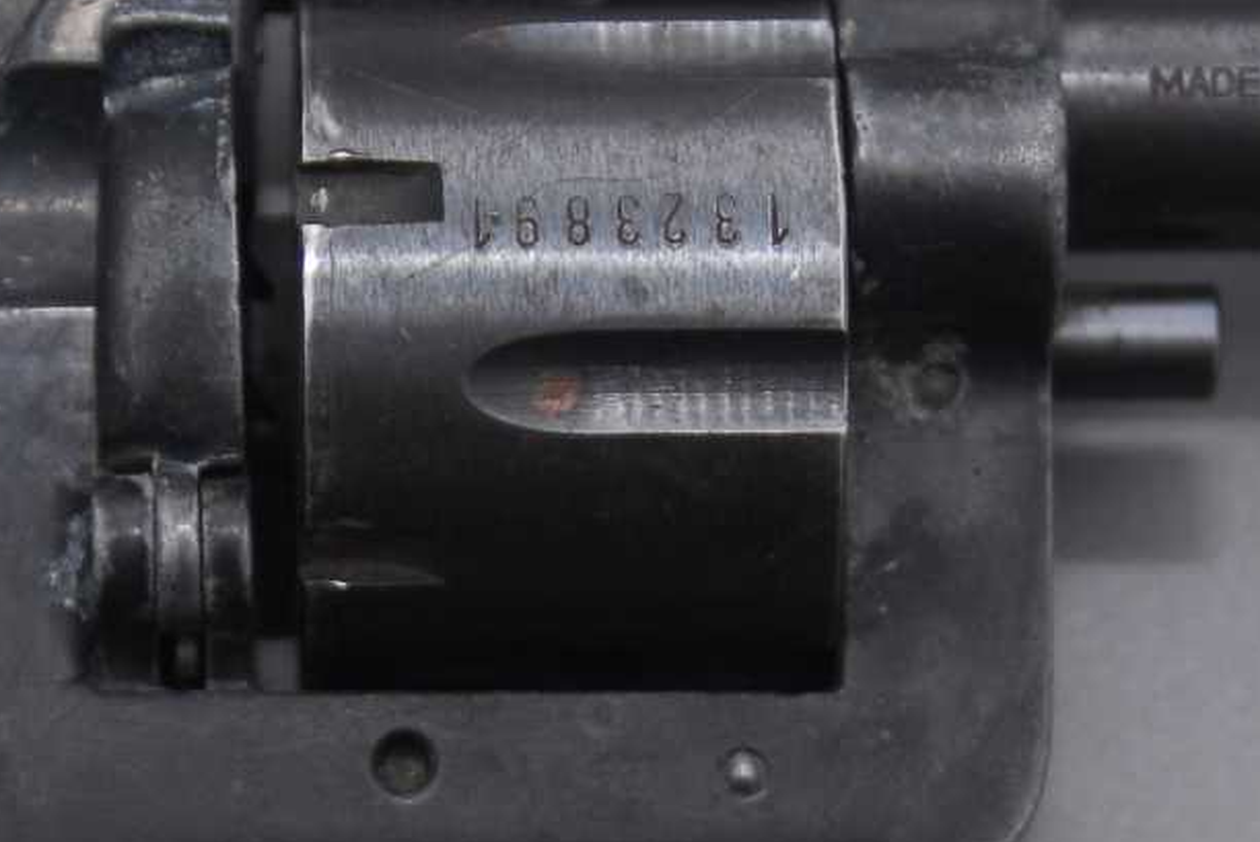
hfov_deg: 5.5
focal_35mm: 377
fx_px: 13193
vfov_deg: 3.7
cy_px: 832
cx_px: 461
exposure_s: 1/125
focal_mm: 75
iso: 200
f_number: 4.5
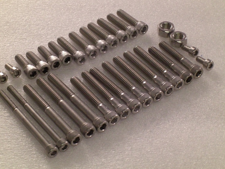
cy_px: 79
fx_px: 669
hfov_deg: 19.1
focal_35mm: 103
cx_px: 104
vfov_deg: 14.4
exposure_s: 1/100
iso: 800
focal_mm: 19.7
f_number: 4.8
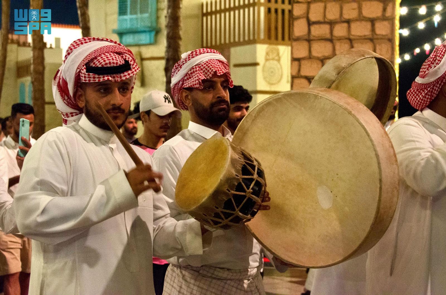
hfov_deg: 27.1
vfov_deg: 18.1
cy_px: 148
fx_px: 927
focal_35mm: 75
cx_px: 223
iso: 3200
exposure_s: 1/100
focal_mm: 50
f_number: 5.6
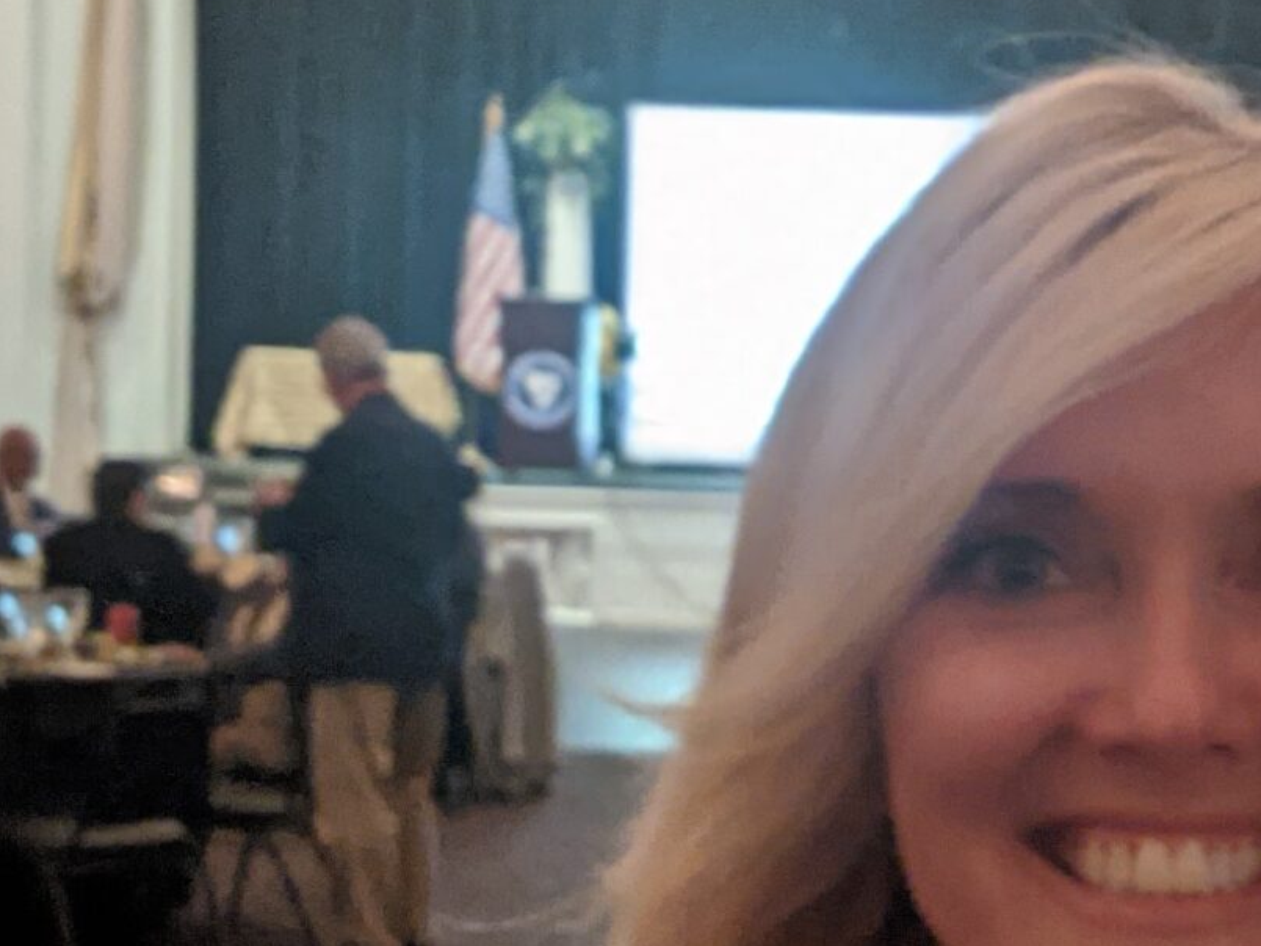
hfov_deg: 21.6
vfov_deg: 16.6
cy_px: 526
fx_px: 3243
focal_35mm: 89
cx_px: 1089
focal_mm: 2.97
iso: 760
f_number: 1.8
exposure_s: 1/20
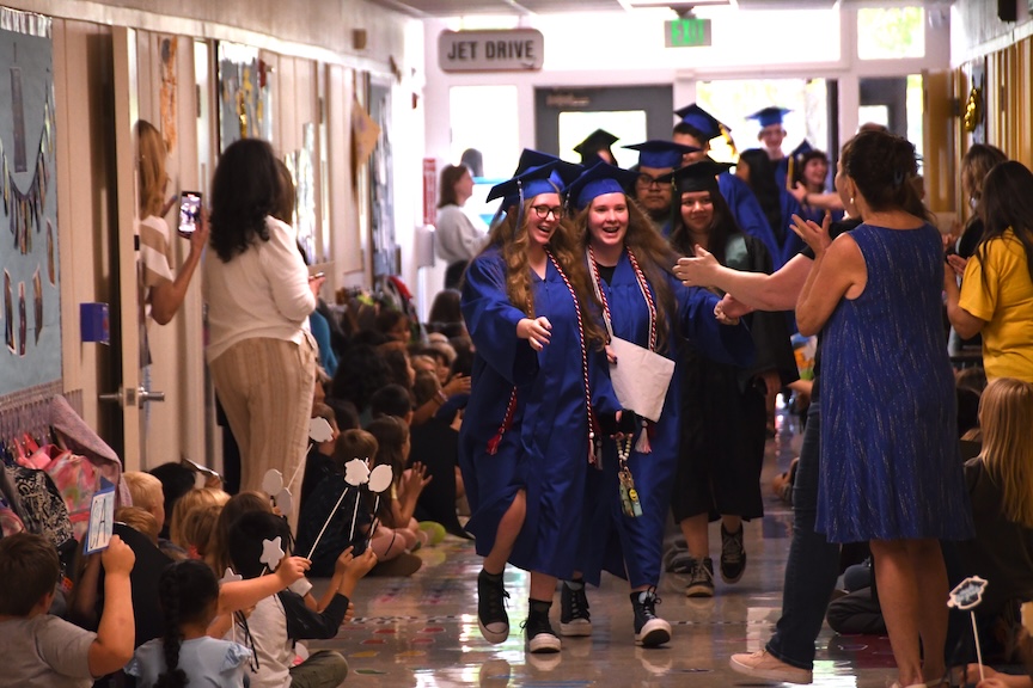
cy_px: 344
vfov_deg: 4.6
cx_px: 516
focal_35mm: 300
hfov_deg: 6.9
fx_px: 8608
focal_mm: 200
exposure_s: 1/250
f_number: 5.6
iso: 2500
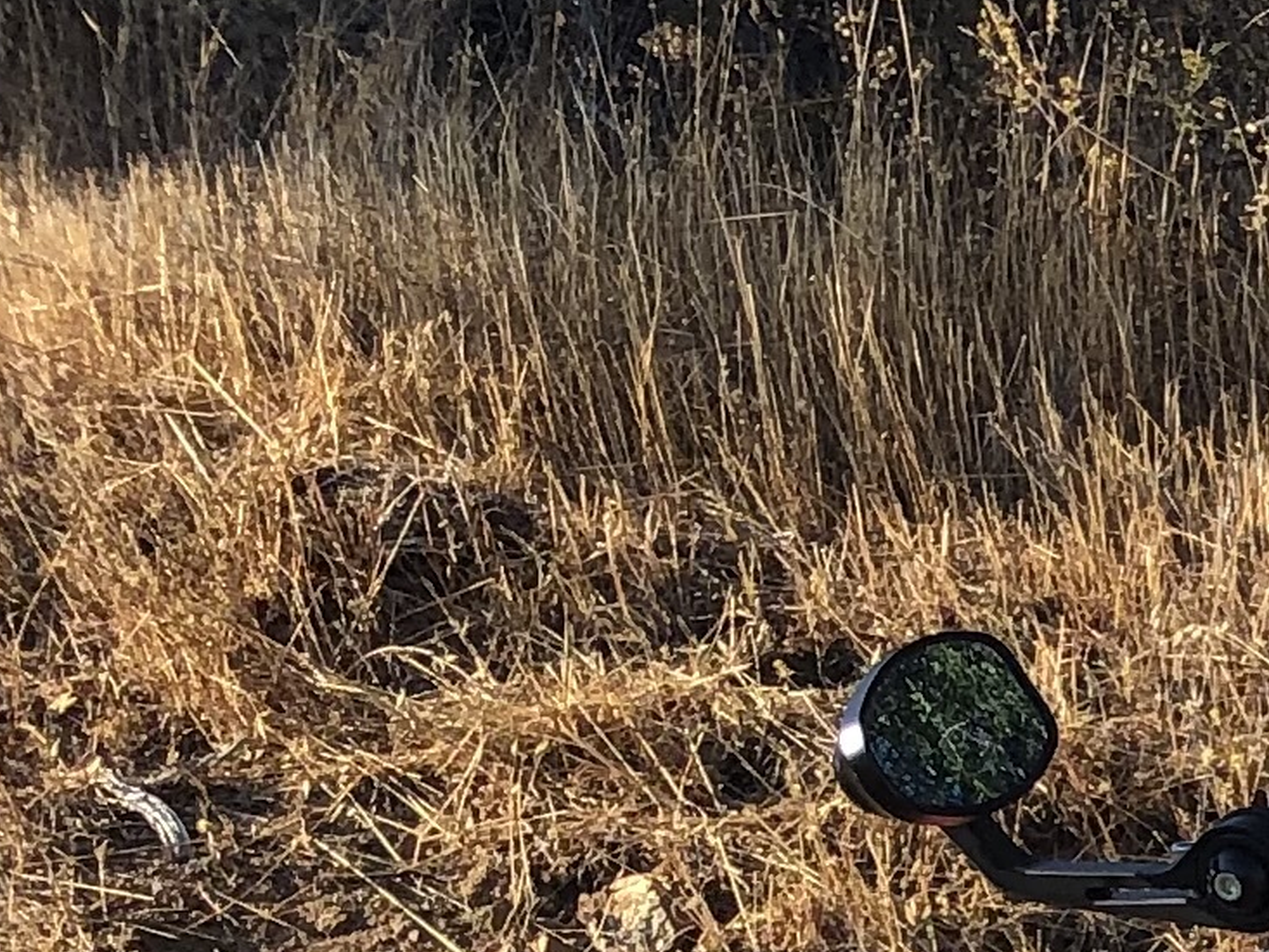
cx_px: 3298
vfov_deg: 9.0
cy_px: 2017
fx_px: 5646
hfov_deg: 10.5
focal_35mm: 154
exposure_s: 1/521
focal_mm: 3.99
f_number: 1.8
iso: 20
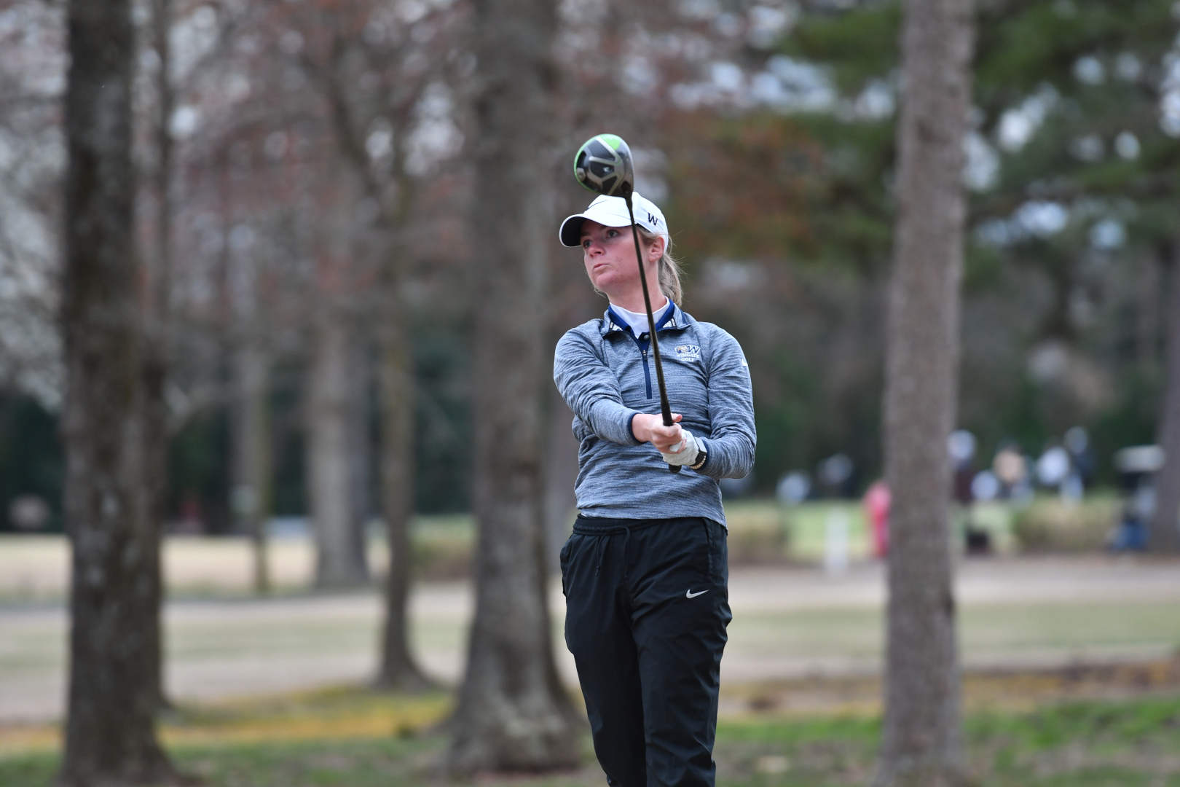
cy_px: 394
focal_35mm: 300
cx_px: 590
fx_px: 9833
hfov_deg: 6.9
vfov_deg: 4.6
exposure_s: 1/320
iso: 500
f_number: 2.8
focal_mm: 200
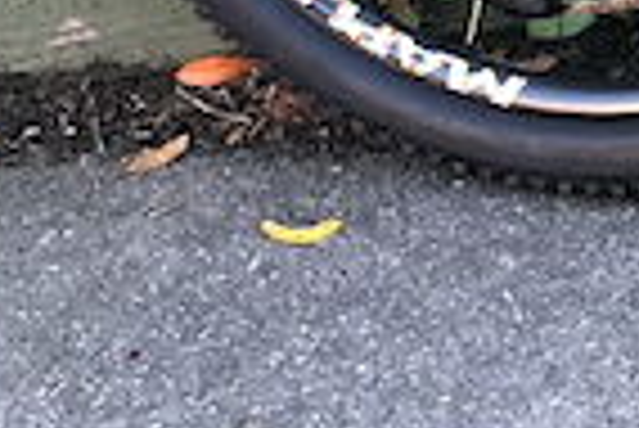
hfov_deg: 10.7
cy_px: -581
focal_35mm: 164
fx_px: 2914
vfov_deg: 7.8
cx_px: 1516
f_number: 1.8
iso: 25
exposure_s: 1/40
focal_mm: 3.99
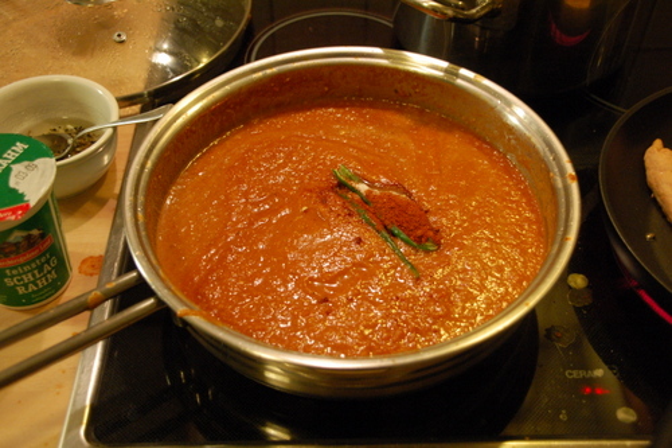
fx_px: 840
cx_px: 336
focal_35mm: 45
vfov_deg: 29.8
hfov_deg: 43.6
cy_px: 224
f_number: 4.5
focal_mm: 30
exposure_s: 1/20
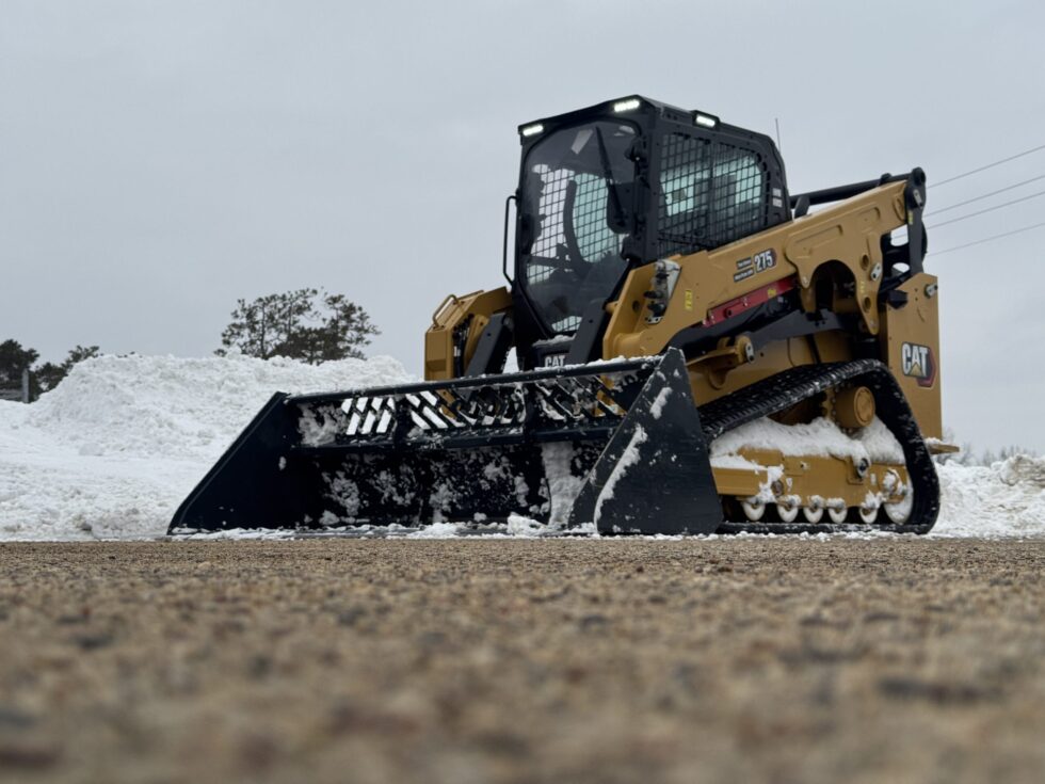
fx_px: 1449
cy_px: 392
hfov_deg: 39.7
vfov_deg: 30.3
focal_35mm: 48
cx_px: 522
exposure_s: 1/2717
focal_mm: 6.76
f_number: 1.78
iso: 64
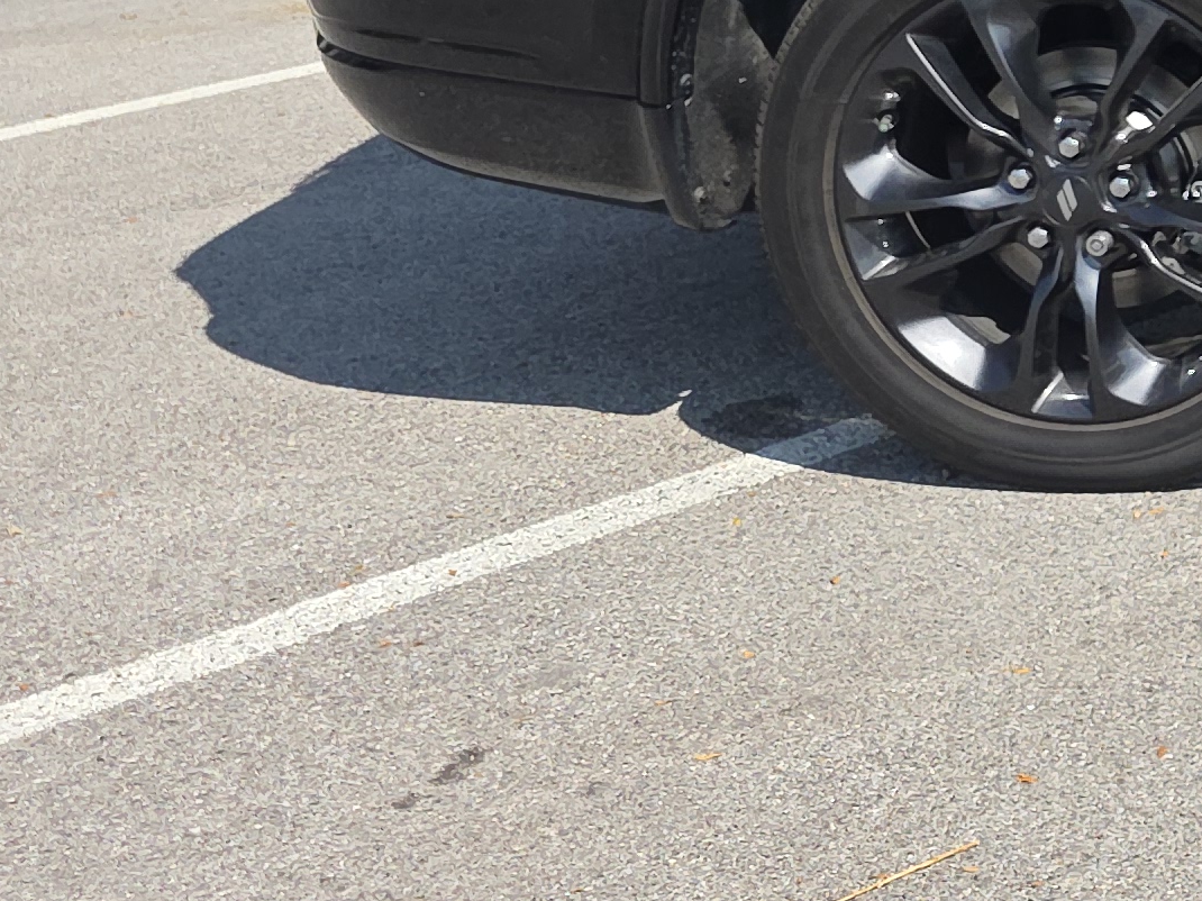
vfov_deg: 16.4
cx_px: 2242
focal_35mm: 86
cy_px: -204
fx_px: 2986
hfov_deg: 17.7
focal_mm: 6.3
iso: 80
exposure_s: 1/4650
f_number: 1.7
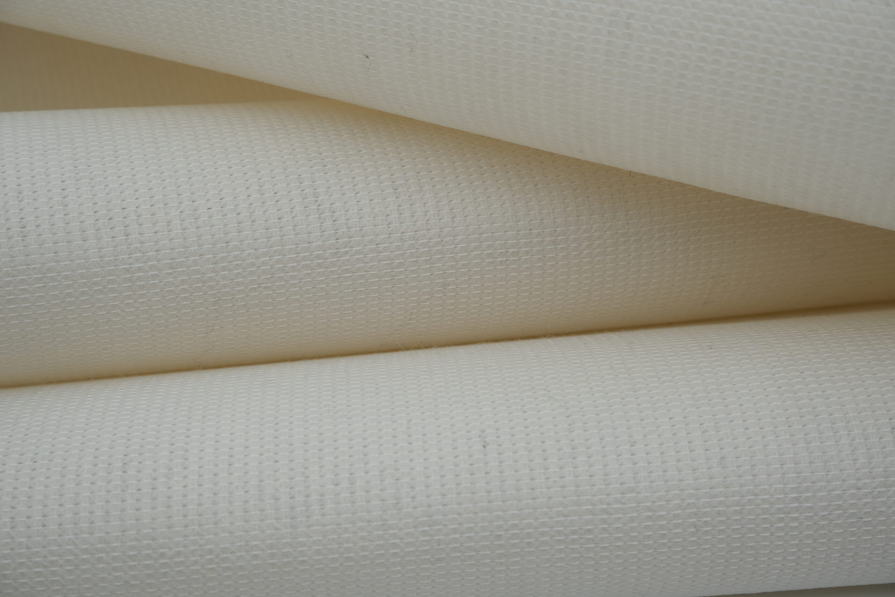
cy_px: 298
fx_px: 1342
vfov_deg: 25.1
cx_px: 448
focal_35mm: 54
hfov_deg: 36.9
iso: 250
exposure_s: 1/125
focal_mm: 36.3
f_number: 10
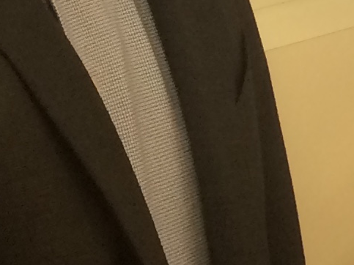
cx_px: 331
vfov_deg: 6.9
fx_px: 2004
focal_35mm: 196
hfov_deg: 10.0
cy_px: -479
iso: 50
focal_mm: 4.15
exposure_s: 1/33
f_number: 2.2
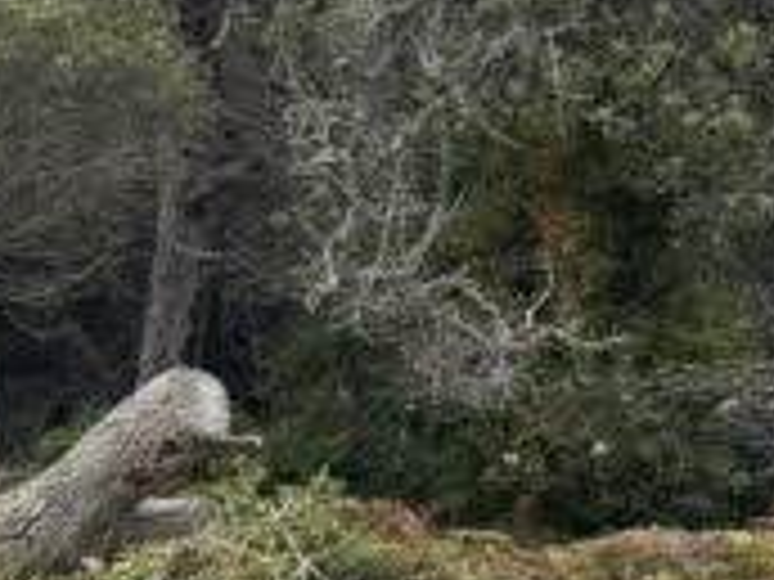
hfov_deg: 11.9
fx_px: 3197
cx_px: 1665
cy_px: 67
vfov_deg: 10.3
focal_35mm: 143
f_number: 1.78
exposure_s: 1/1094
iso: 80
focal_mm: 6.76
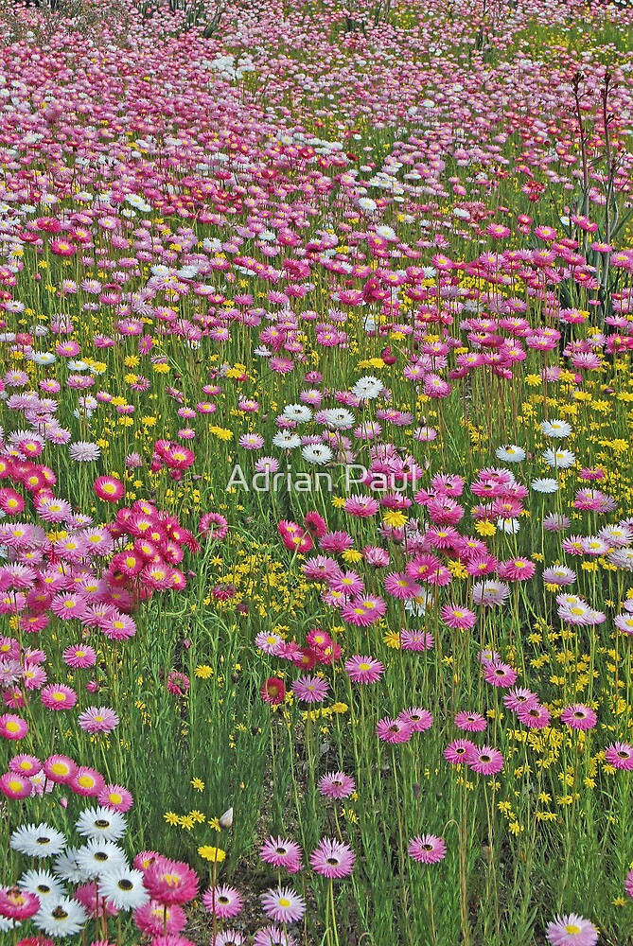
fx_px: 2171
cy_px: 473
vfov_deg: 24.6
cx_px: 316
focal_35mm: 82
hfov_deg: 16.6
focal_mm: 55
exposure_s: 1/160
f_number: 16
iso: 200
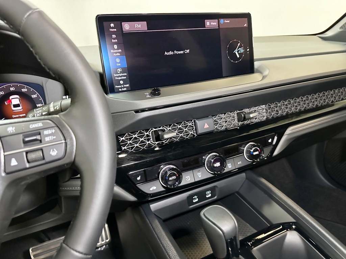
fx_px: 240
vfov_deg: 56.8
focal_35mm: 24
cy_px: 130
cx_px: 173
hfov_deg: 71.6
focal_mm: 6.86
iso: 800
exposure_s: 1/30
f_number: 1.78
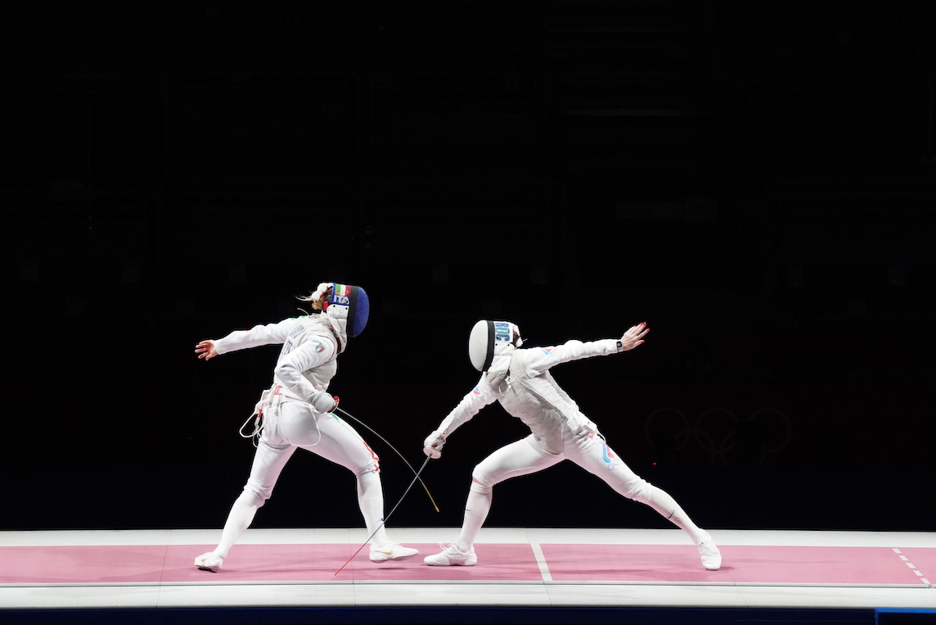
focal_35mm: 192
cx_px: 473
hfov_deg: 10.7
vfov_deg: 7.2
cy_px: 326
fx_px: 4992
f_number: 8
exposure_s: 1/800
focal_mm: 183
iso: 12800
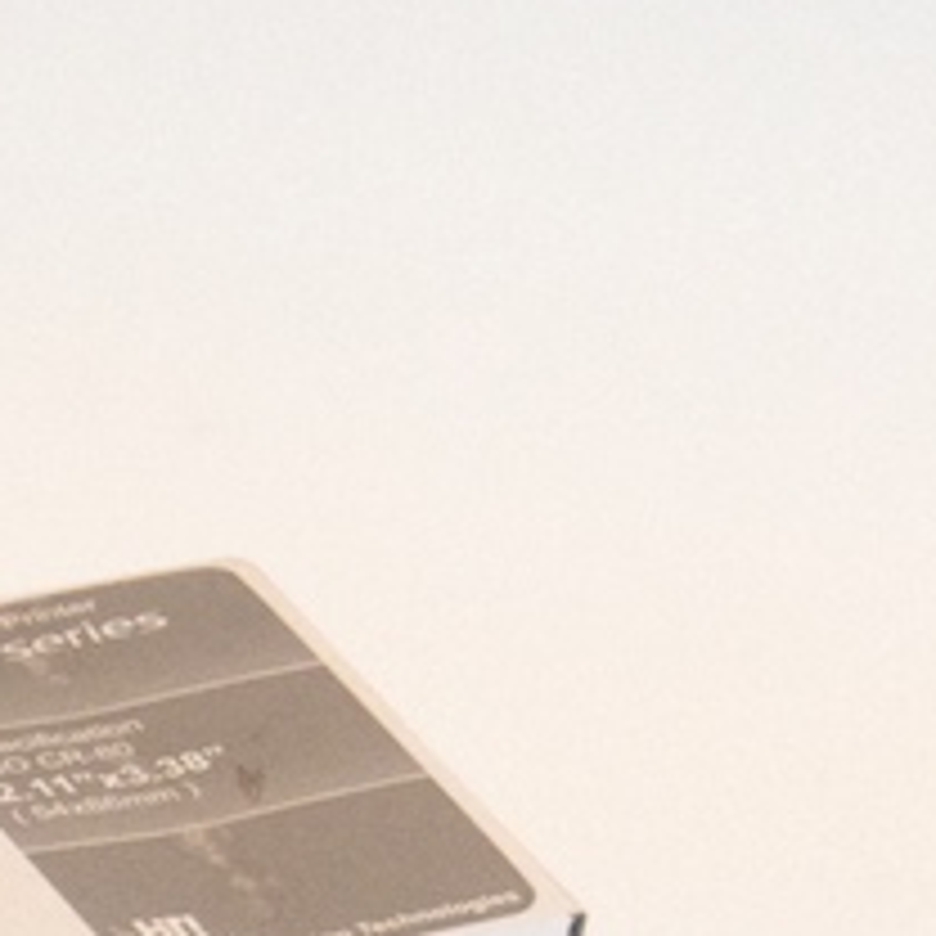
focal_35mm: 352
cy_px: 1447
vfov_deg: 4.9
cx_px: -220
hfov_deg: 5.0
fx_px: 10768
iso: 1000
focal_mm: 56
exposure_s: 1/60
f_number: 5
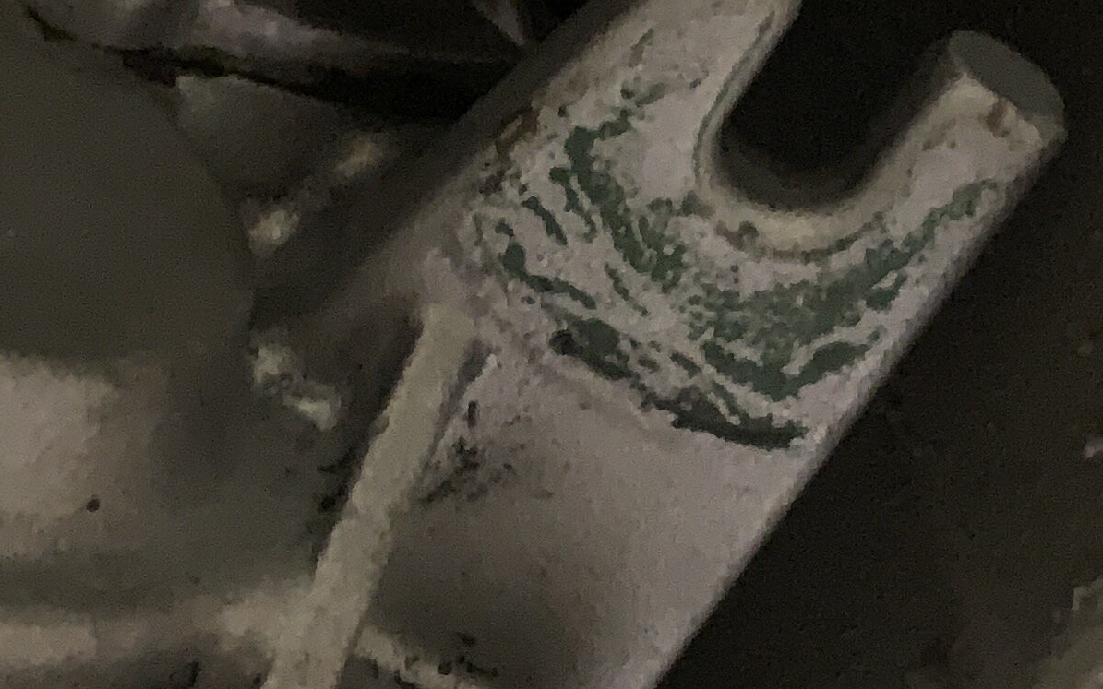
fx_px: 2796
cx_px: 656
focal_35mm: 93
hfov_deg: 22.3
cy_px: 205
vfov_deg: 14.0
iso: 640
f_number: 1.8
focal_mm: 4.25
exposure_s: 1/4
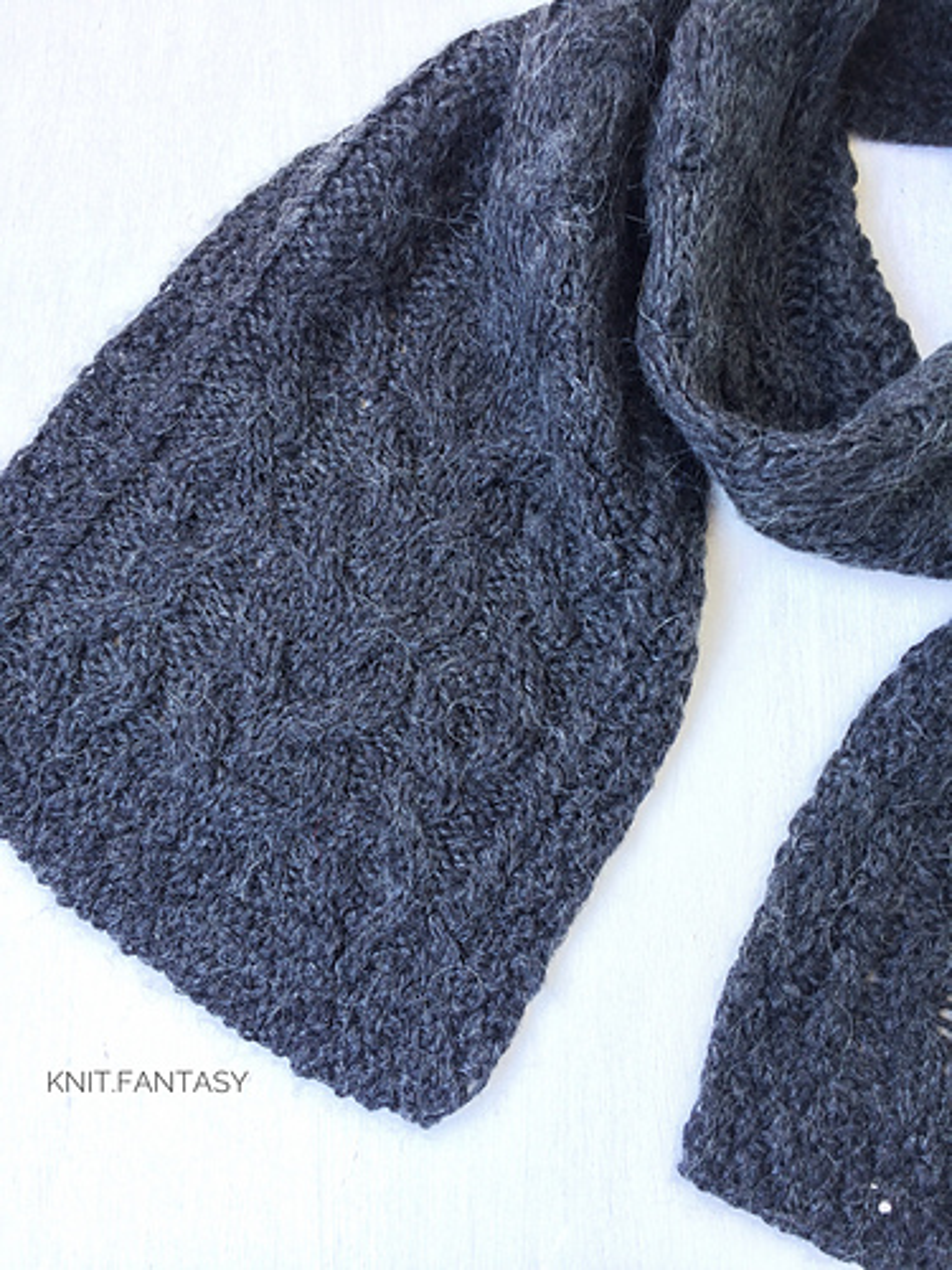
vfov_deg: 61.7
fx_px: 1063
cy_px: 635
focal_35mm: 29
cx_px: 476
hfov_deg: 48.2
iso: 50
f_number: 2.2
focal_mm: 4.15
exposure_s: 1/33
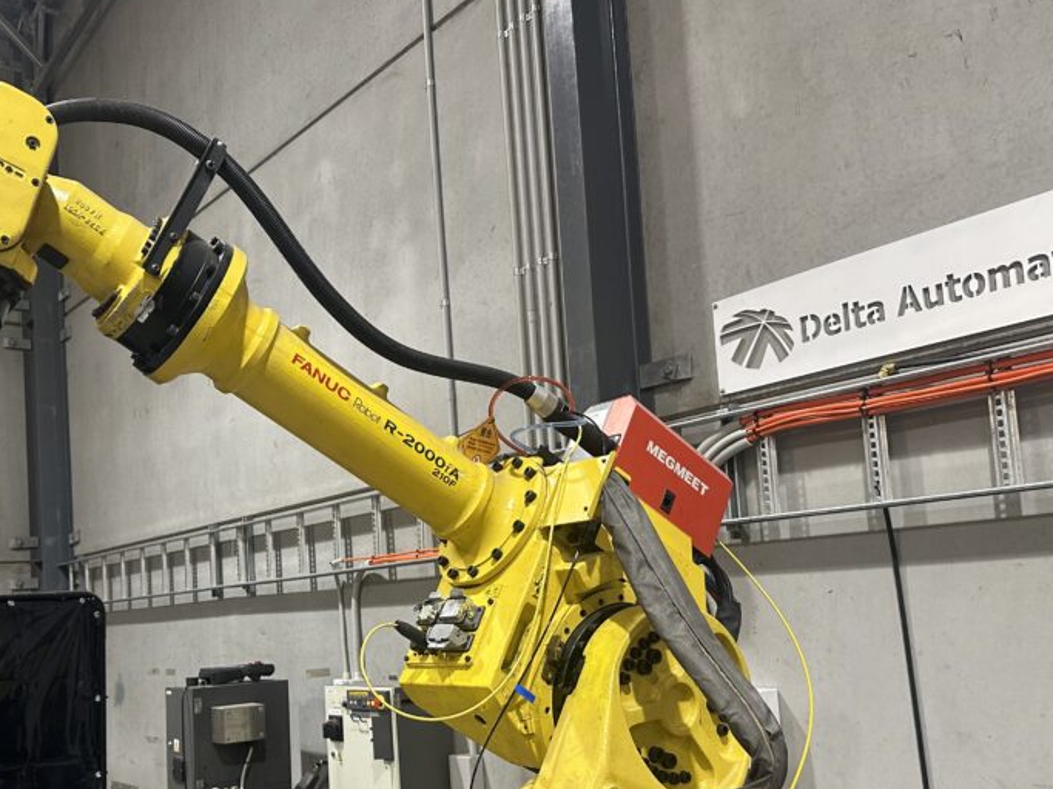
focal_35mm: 36
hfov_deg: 51.0
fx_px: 1095
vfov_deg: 39.2
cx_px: 412
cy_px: 522
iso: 200
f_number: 1.78
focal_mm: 6.86
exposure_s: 1/100
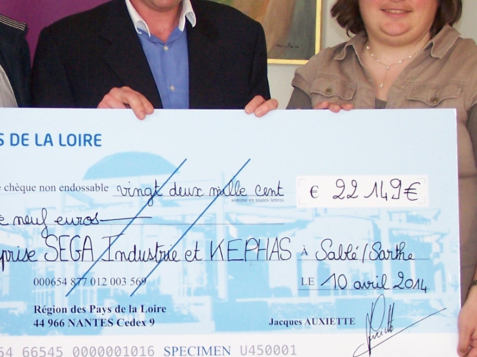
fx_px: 1543
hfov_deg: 17.4
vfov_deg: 13.2
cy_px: 187
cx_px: 87
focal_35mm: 112
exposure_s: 1/60
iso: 140
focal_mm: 8
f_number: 3
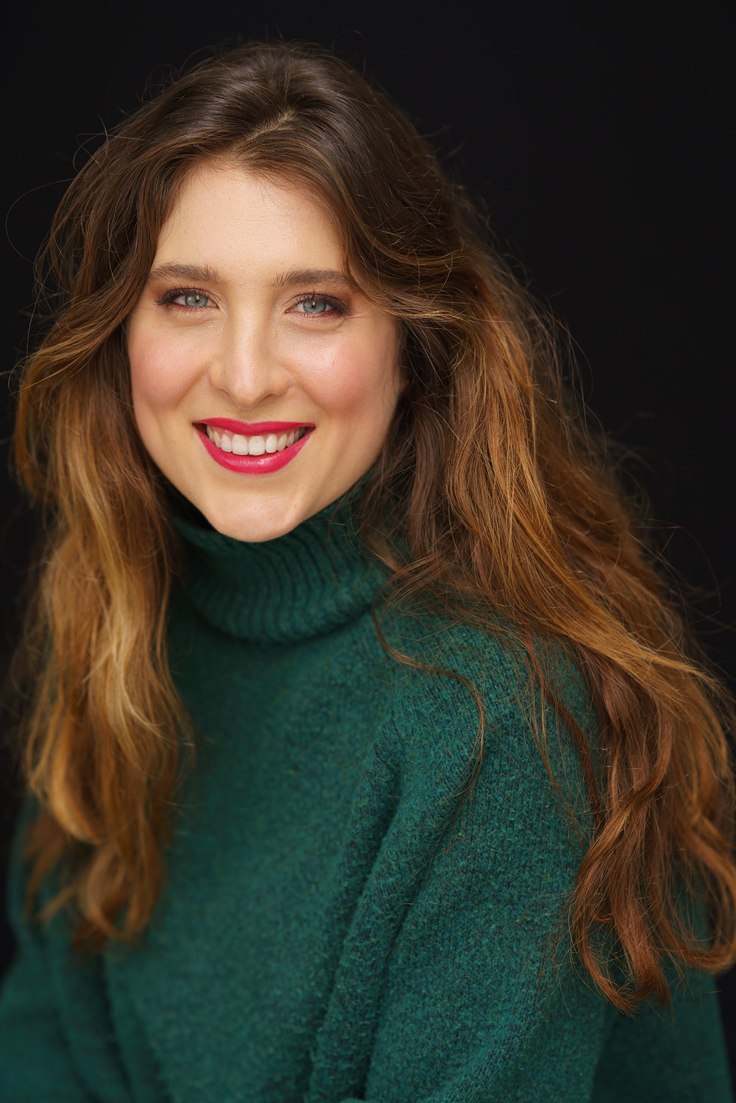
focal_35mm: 105
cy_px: 552
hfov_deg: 13.0
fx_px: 3218
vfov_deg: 19.5
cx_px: 368
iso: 100
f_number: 2.2
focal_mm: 105
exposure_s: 1/400
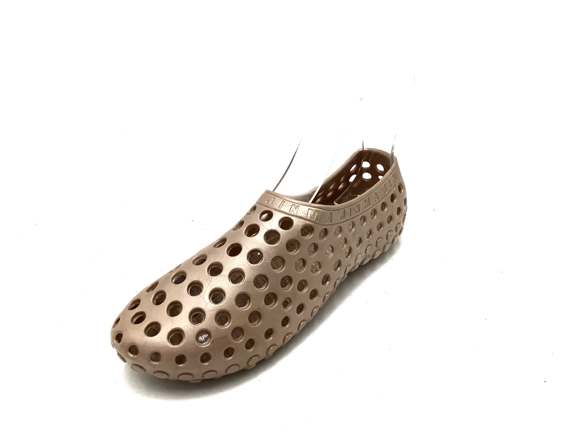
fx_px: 519
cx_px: 290
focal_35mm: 31
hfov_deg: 58.4
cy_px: 218
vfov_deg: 45.4
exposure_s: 1/263
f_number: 2.4
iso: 25
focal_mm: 3.3
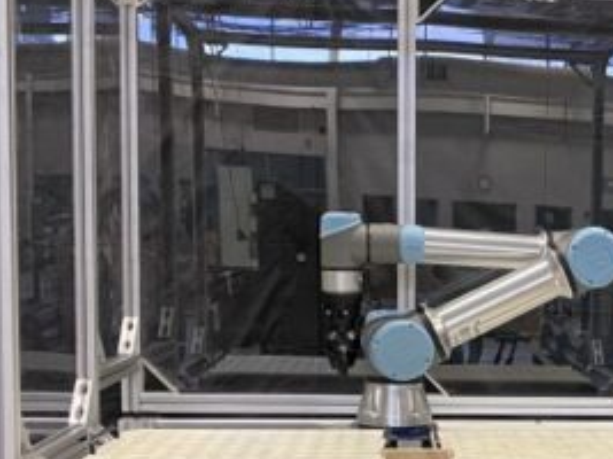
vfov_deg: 18.6
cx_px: 645
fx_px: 1381
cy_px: 418
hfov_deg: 23.7
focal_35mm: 78
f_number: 1.8
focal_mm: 4.25
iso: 250
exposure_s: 1/60
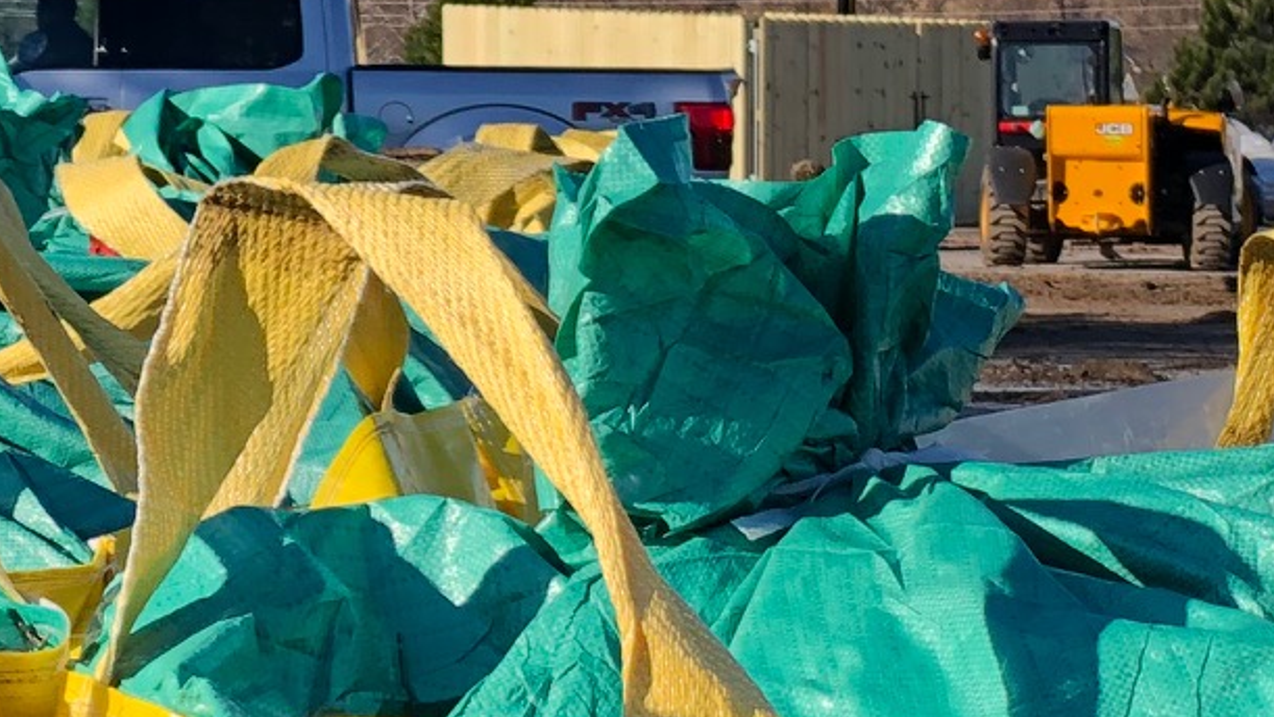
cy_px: 1044
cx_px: 1920
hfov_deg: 10.2
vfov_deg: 5.9
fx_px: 6927
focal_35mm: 205
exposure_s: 1/307
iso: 20
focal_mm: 6.6
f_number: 2.8
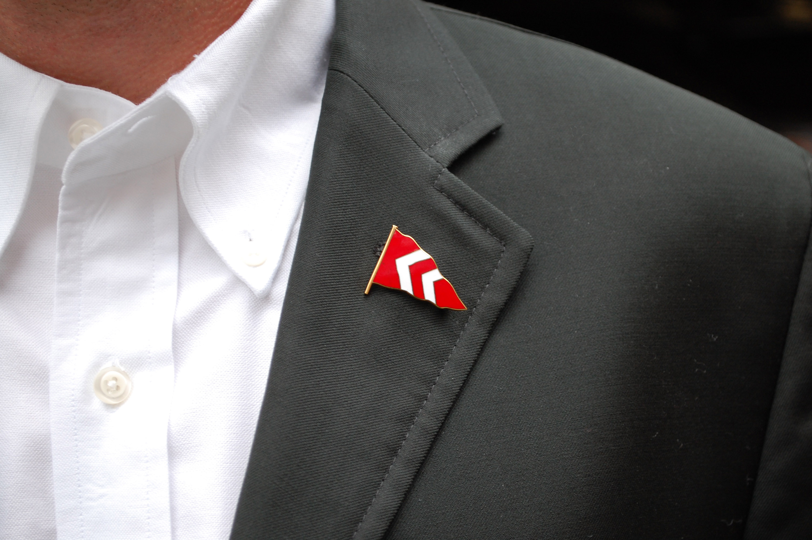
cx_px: 406
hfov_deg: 28.1
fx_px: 1623
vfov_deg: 18.9
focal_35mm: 72
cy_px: 270
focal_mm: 48
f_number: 5.6
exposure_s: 1/50
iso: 400
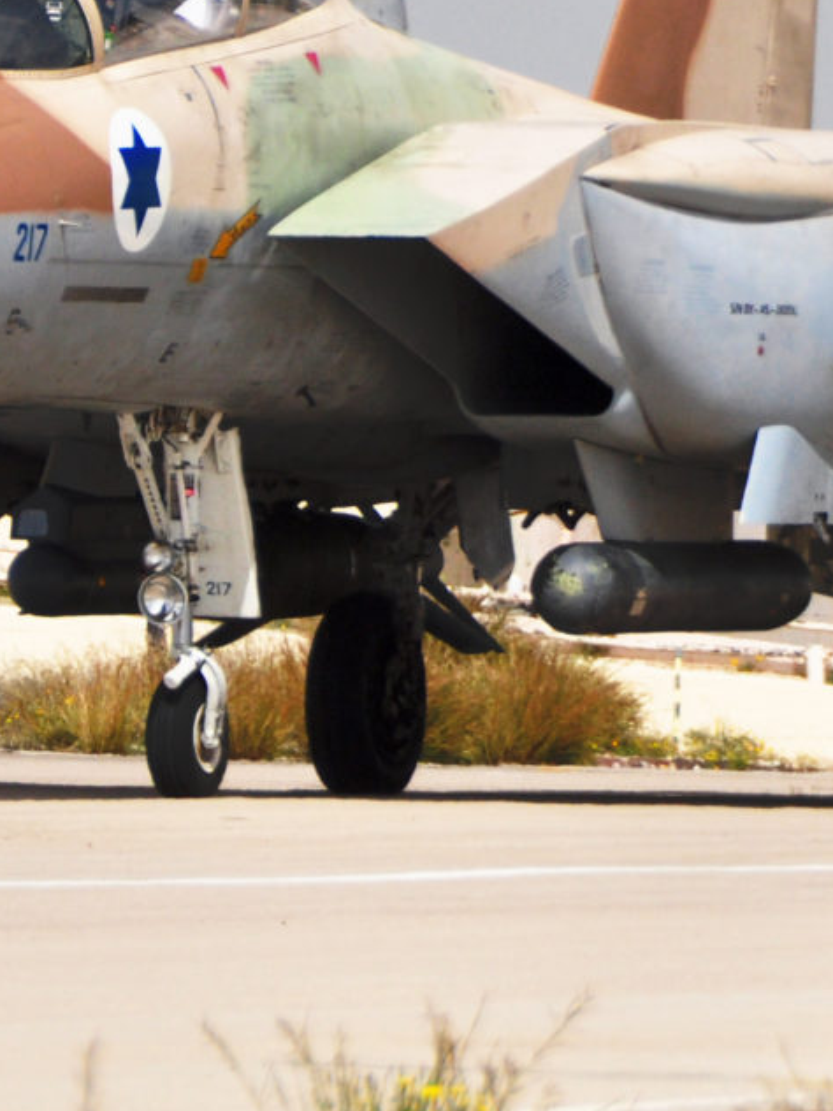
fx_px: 29968
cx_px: 640
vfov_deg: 2.1
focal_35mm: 934
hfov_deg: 1.6
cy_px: 90
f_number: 6.3
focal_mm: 200
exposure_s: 1/3200
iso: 500
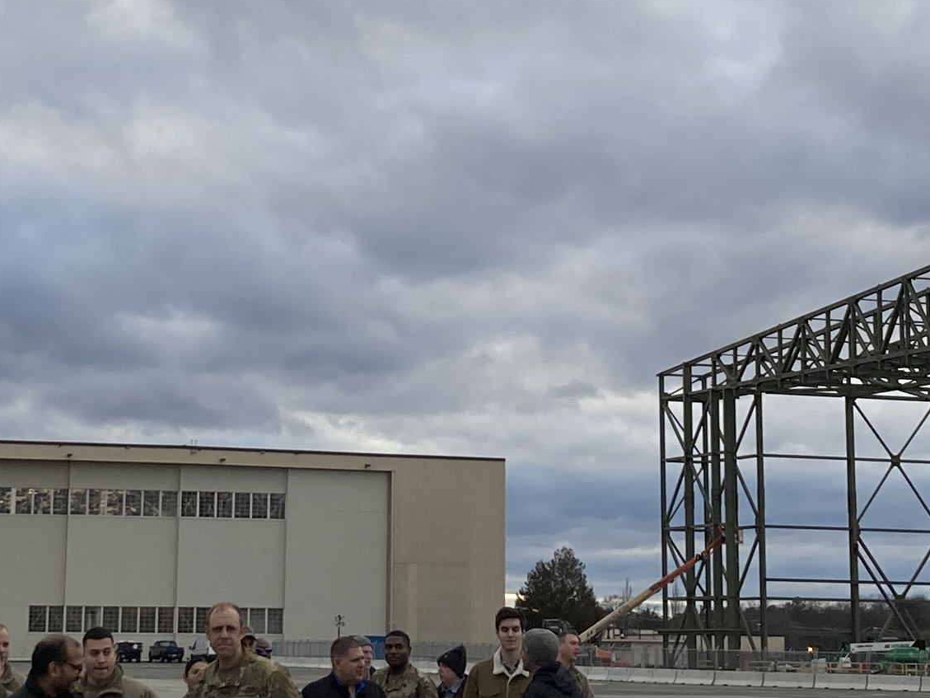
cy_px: 139
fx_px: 2687
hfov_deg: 19.6
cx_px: 397
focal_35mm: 100
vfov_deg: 14.7
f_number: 1.8
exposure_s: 1/360
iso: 20
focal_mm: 3.99
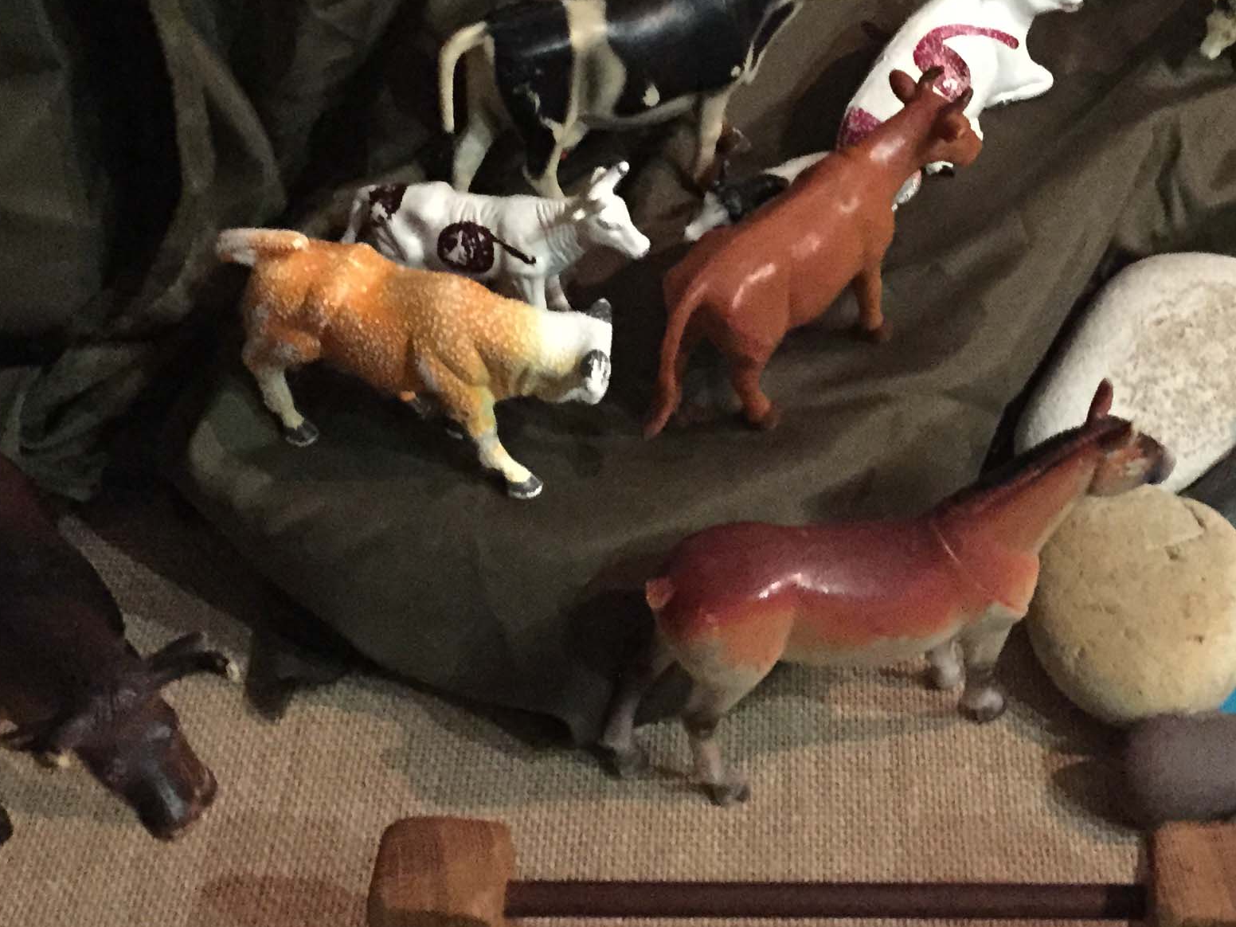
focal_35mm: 61
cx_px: 944
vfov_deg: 23.7
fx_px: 2178
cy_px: 180
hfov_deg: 31.1
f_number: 2.2
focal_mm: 4.15
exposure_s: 1/17
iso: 1250
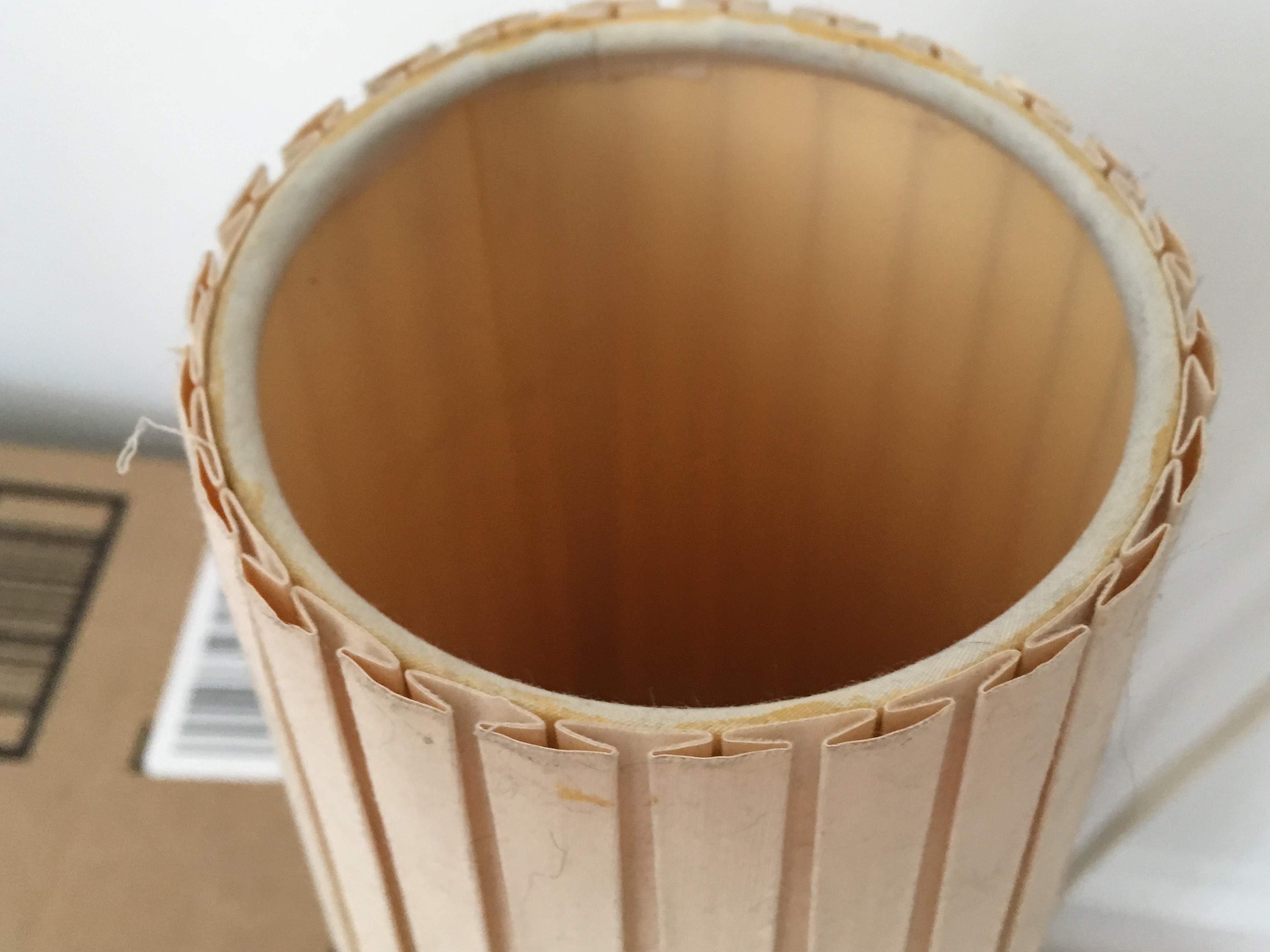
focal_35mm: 32
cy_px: 479
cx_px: 671
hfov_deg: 56.8
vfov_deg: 44.2
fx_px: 1174
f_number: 2.2
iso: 125
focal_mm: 4.15
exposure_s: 1/30
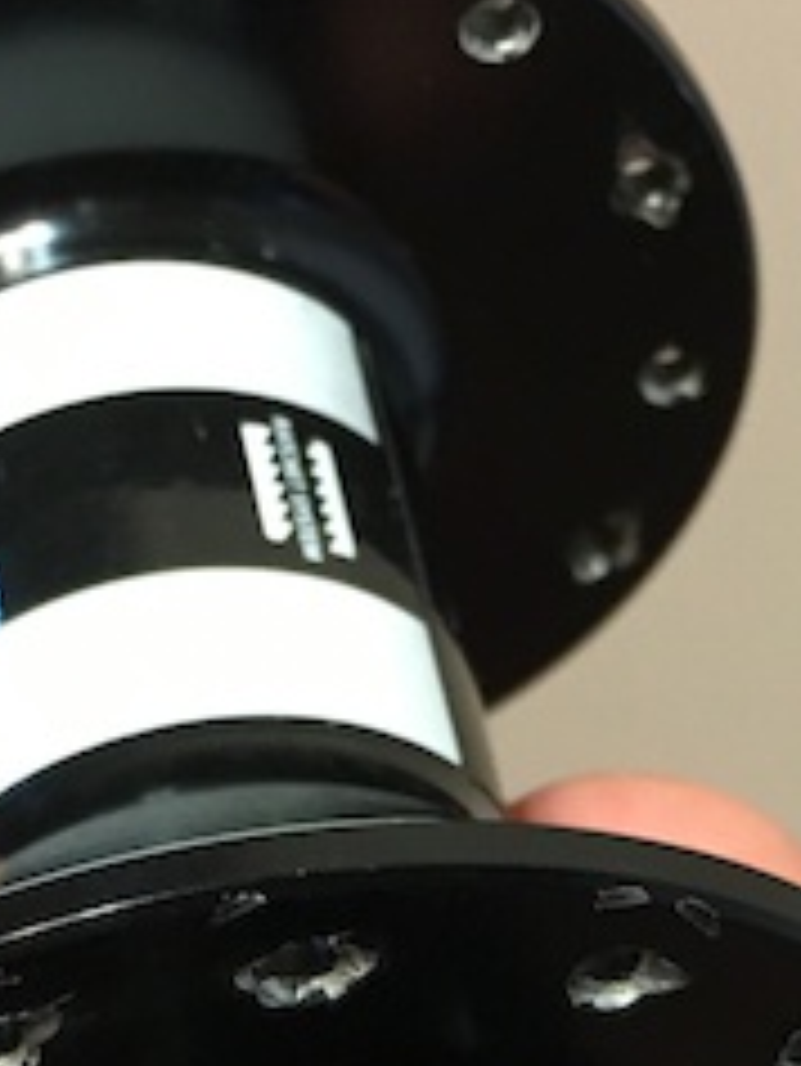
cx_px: 639
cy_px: 1115
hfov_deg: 15.0
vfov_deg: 19.3
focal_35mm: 98
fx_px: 3021
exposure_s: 1/30
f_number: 2.2
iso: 160
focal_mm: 4.15
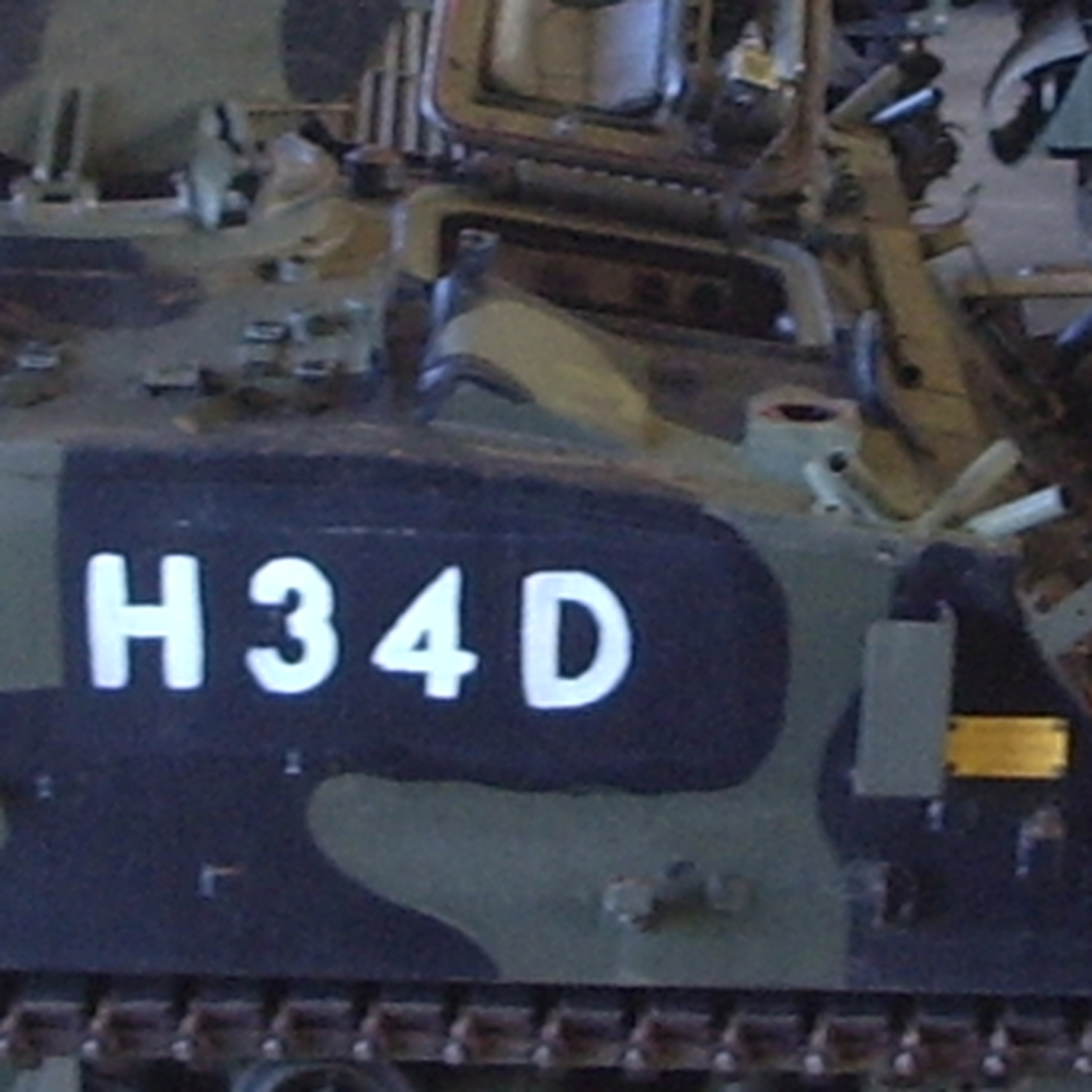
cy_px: 380
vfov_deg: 11.1
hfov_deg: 11.1
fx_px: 5603
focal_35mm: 157
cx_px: 610
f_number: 2.6
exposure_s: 1/20
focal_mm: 5.8
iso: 100
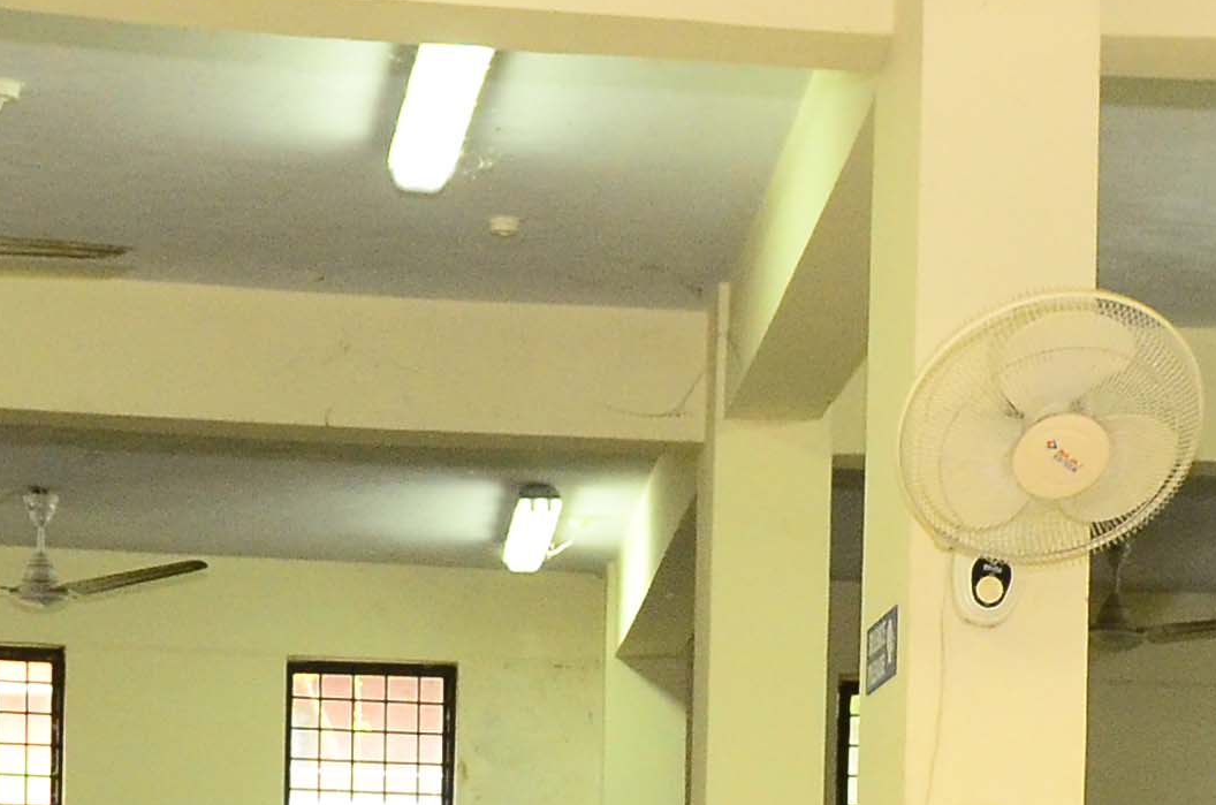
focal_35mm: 126
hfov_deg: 16.3
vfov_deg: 10.2
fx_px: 4246
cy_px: 1461
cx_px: 768
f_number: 5.6
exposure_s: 1/80
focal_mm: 18
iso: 1250
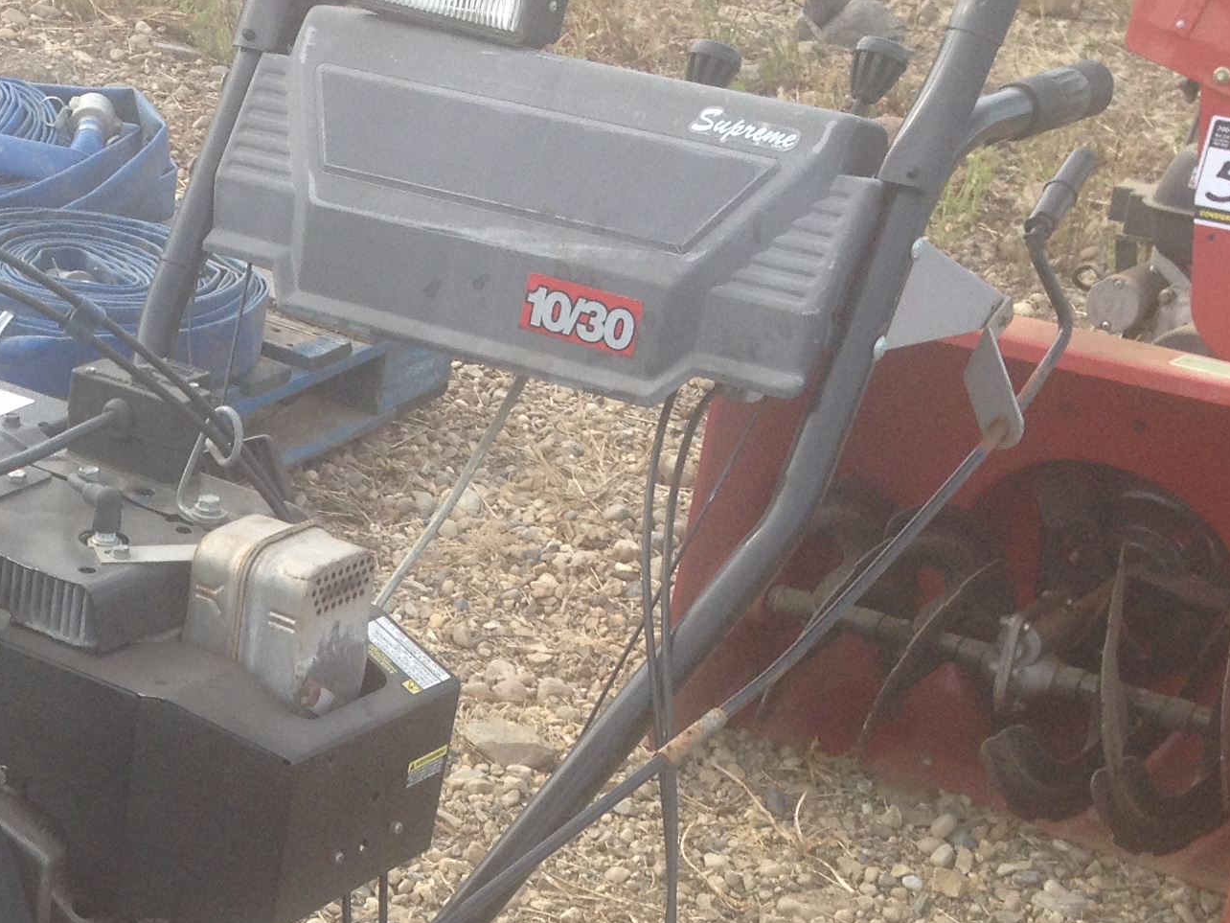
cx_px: -67
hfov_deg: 21.1
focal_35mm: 89
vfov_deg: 16.0
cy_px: 1064
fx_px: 3162
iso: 50
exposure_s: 1/386
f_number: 2.4
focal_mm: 4.28
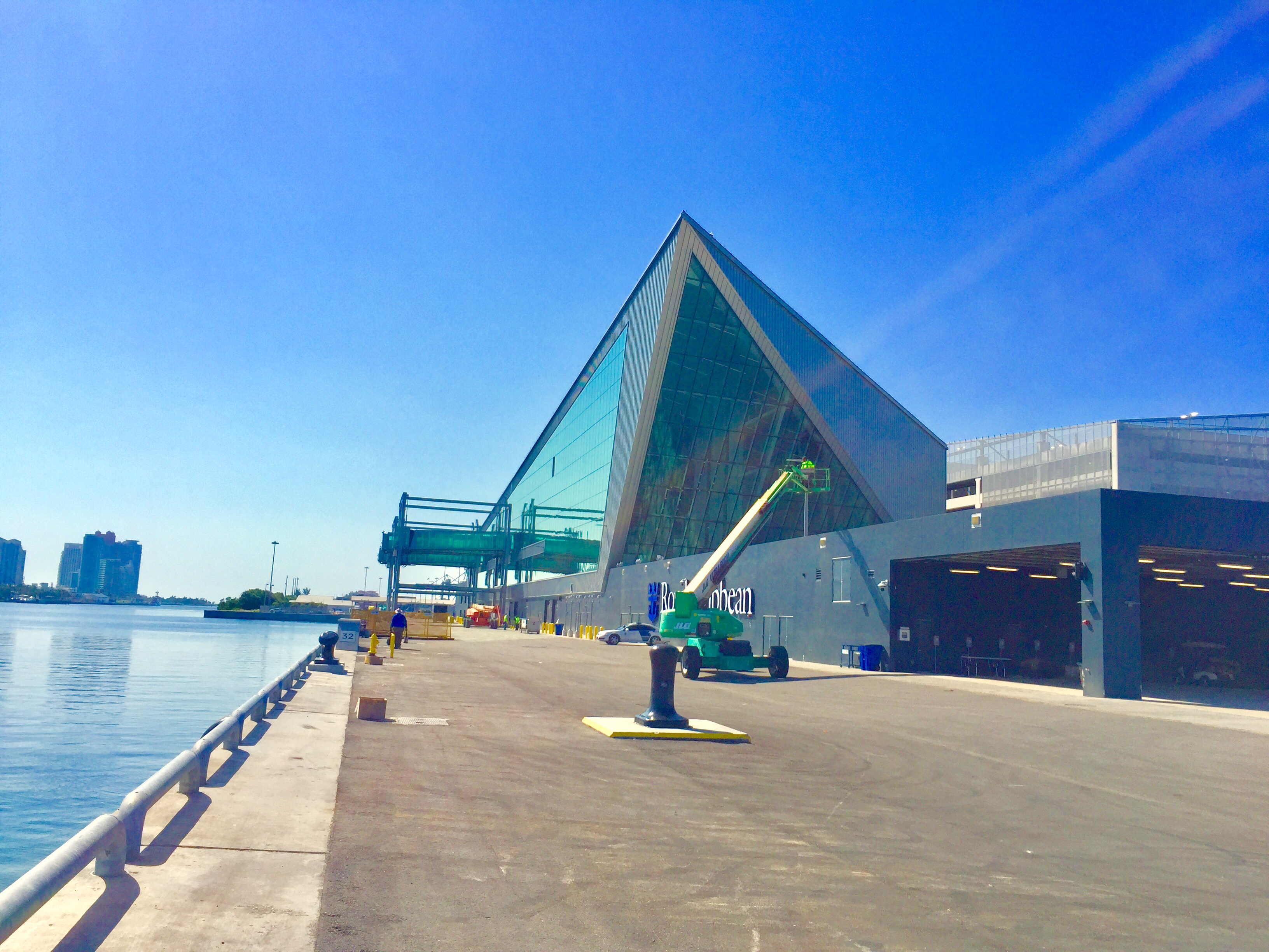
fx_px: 1063
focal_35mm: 29
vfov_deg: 48.2
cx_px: 634
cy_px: 476
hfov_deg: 61.7
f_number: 2.2
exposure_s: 1/3968
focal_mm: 4.15
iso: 32
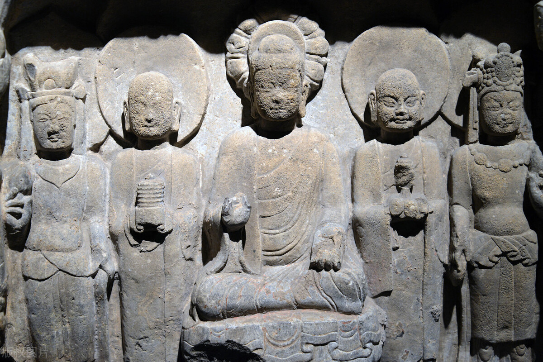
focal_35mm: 52
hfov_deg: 38.2
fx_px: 784
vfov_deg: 26.0
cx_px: 272
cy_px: 181
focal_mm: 52
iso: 800
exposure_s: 1/15
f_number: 4.5
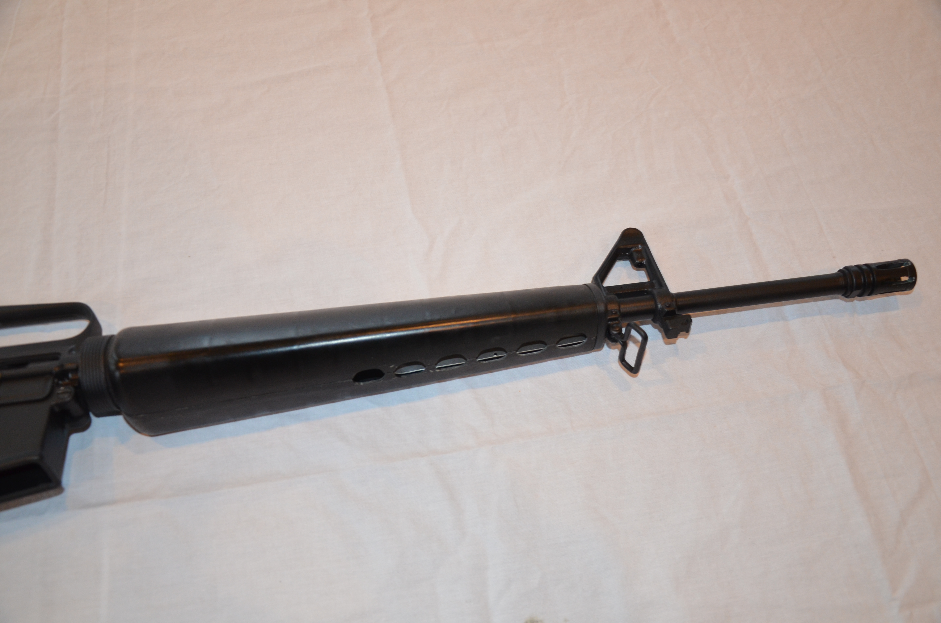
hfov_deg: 57.3
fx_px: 861
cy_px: 312
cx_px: 470
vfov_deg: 39.8
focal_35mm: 33
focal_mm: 22
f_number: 3.8
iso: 800
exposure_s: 1/60
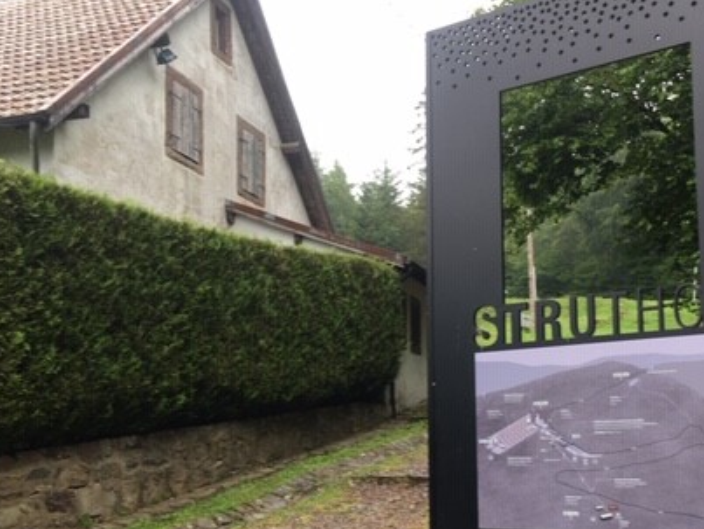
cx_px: 407
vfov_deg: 31.4
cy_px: 332
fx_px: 936
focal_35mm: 46
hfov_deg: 41.1
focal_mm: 4.15
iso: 25
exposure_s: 1/50
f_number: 2.2
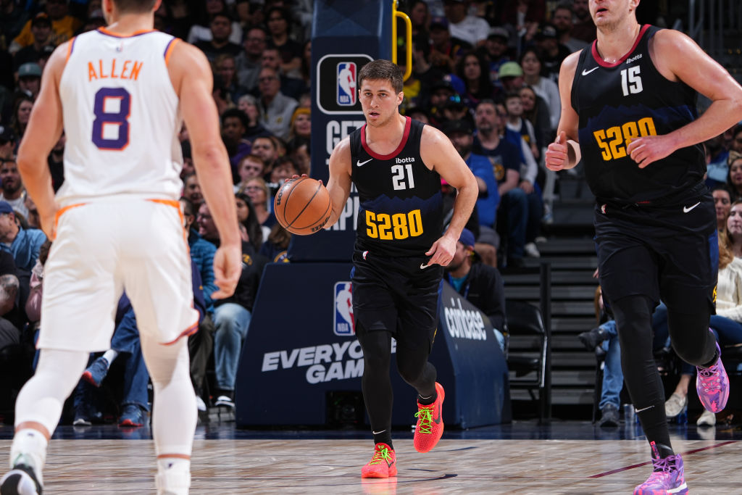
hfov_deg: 7.4
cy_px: 248
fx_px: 5772
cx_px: 371
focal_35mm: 280
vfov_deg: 4.9
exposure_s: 1/400
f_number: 6.3
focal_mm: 280
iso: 250
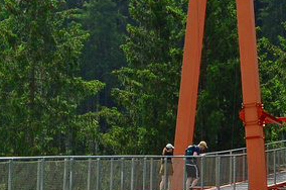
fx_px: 1229
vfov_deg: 8.8
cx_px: 5
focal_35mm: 155
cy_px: 30
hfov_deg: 13.1
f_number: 9
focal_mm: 18
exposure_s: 1/400
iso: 200
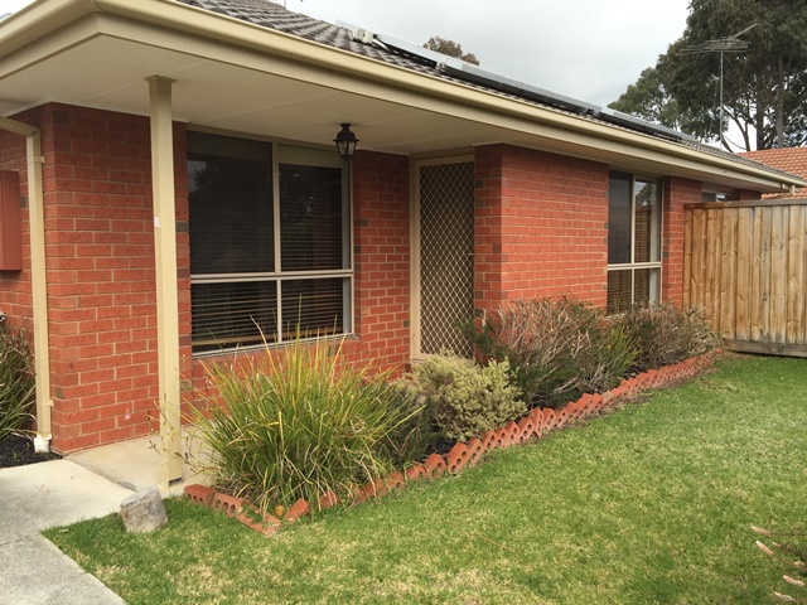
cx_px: 404
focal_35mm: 29
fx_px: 676
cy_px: 302
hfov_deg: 61.7
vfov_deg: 48.2
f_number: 2.2
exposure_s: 1/557
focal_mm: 4.15
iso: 32
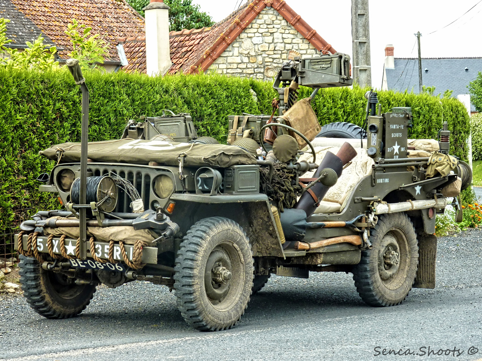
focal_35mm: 137
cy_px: 180
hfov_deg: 14.4
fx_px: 1908
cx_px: 241
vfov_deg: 10.8
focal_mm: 22.5
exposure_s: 1/125
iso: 80
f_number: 4.5
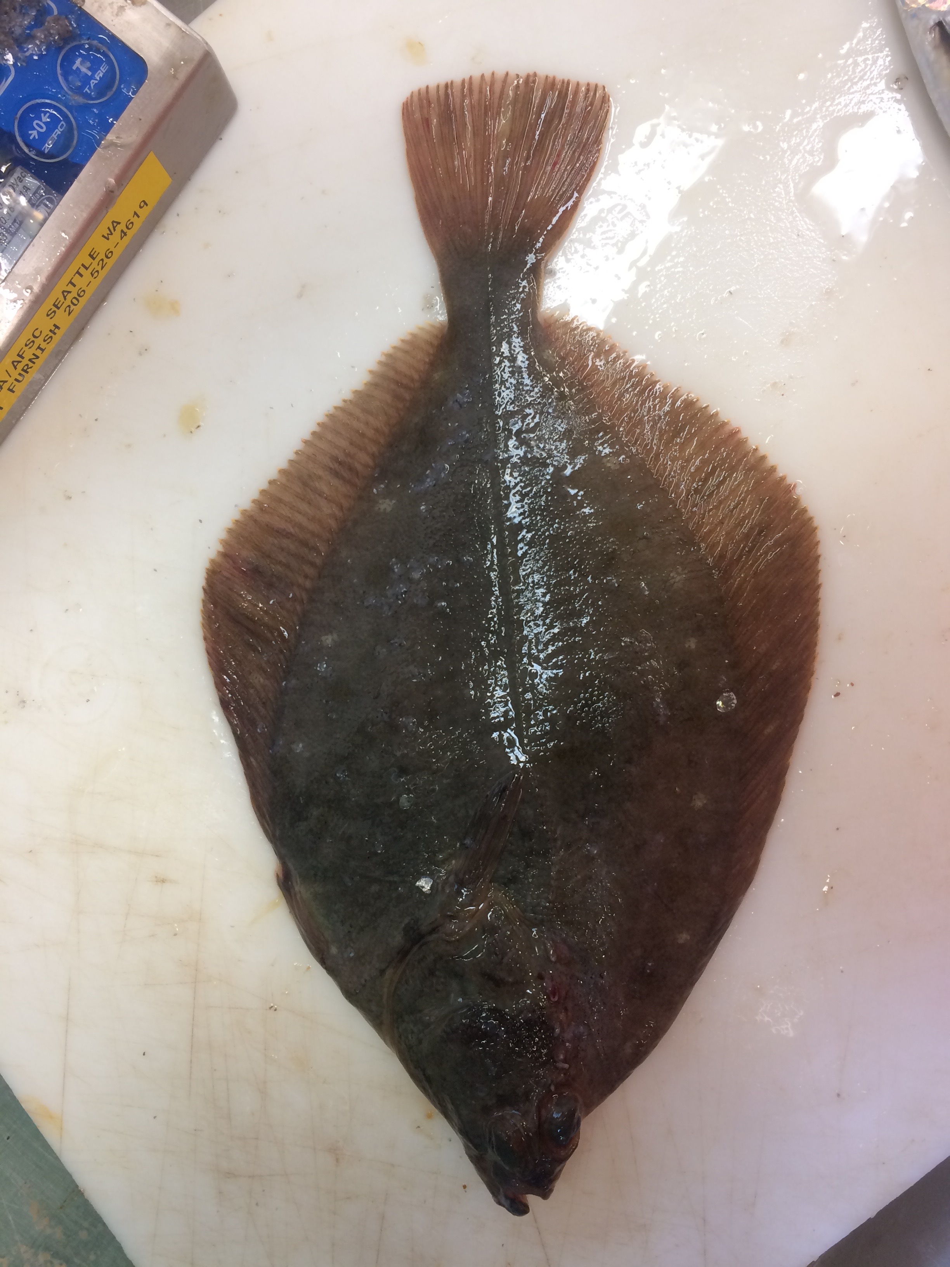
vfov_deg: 61.7
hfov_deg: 48.2
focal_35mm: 29
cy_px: 634
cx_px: 475
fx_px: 1061
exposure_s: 1/30
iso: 50
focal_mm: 4.15
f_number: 2.2
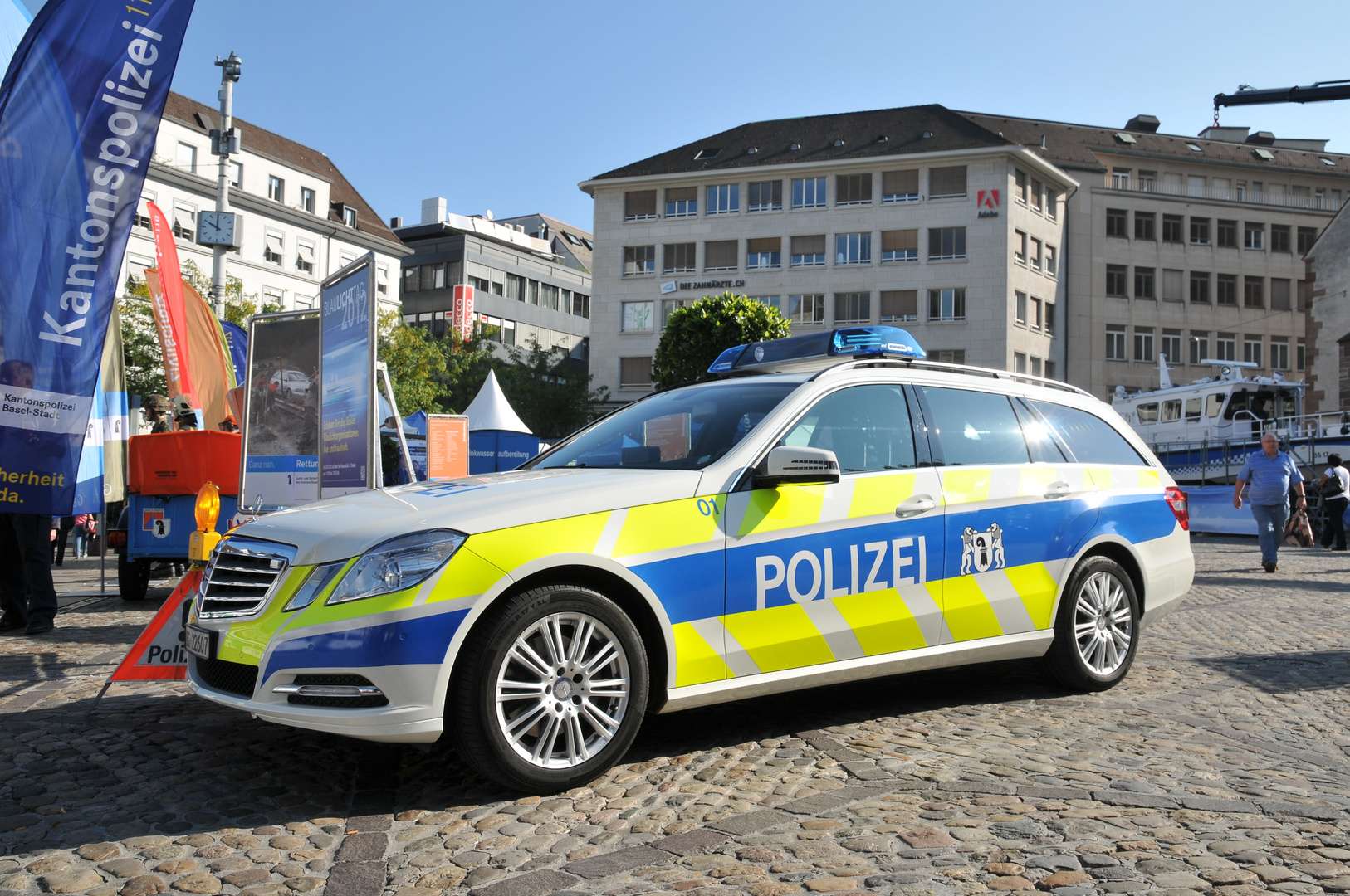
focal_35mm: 28
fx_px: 1067
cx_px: 675
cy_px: 448
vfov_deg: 45.6
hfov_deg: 64.6
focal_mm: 19
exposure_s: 1/250
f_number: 8
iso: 200
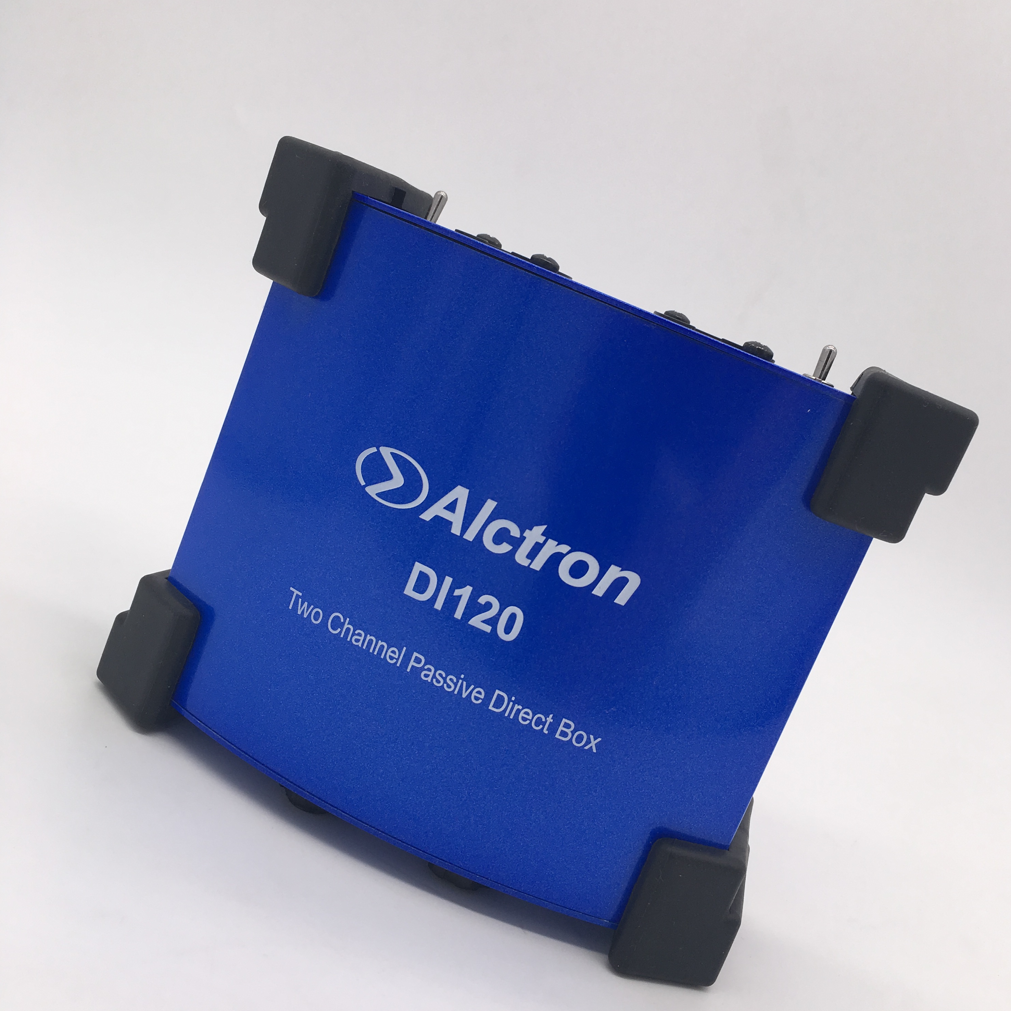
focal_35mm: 35
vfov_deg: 47.2
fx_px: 1157
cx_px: 517
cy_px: 523
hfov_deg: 47.2
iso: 25
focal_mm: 4.15
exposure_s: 1/561
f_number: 2.2
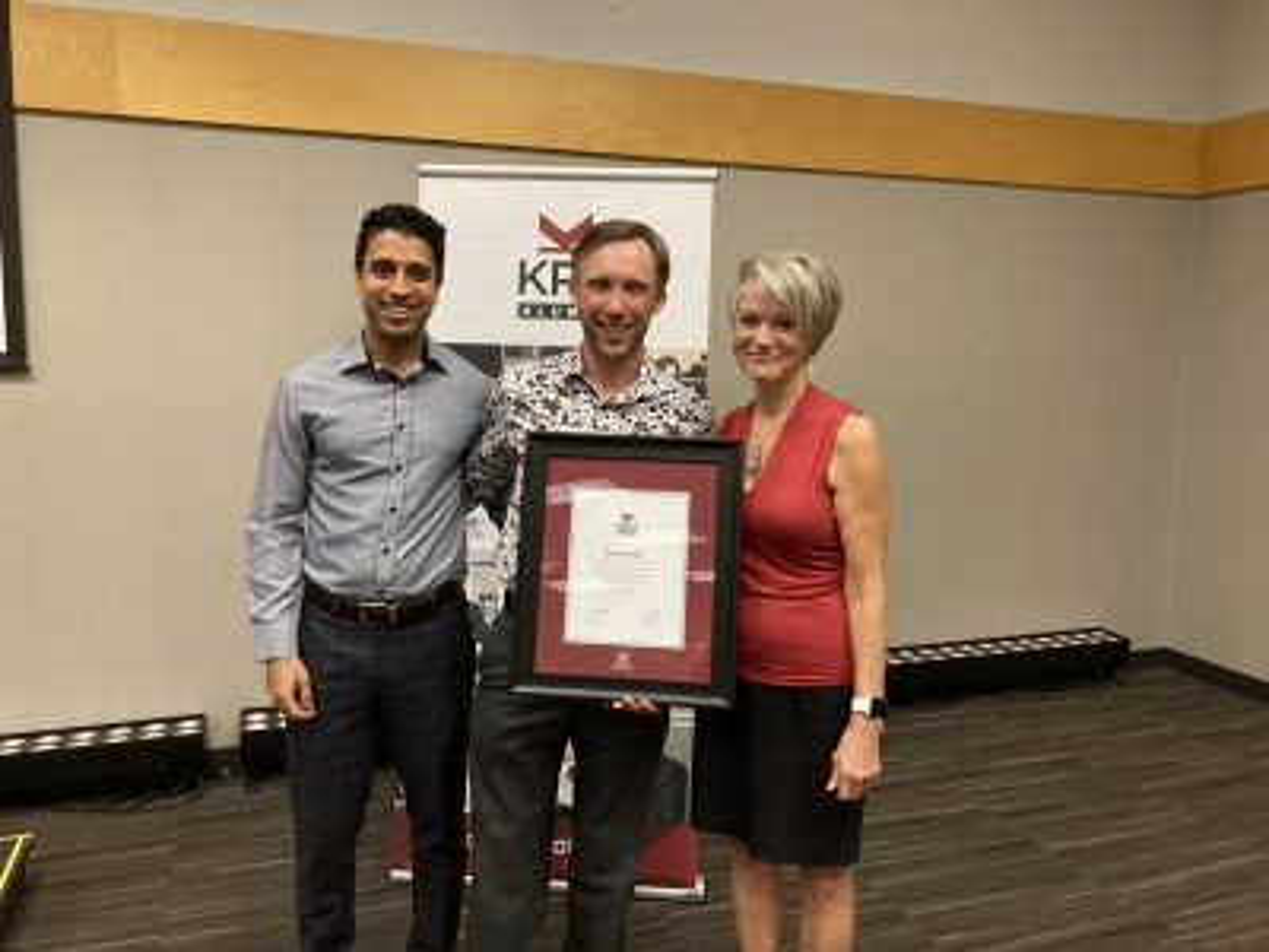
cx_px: 634
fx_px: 1026
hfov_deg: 63.4
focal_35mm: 28
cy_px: 476
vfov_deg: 49.7
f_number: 1.8
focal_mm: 3.99
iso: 320
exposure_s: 1/45
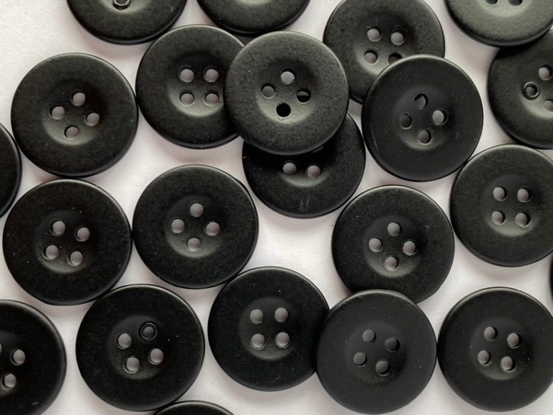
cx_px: 276
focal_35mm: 26
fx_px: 415
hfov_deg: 67.3
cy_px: 208
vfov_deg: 53.1
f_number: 1.8
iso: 64
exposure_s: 1/121
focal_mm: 4.25
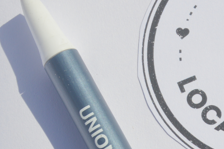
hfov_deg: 9.7
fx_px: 1312
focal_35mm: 211
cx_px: 224
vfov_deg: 6.5
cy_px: 65
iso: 100
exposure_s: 1/500
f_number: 11
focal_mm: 48
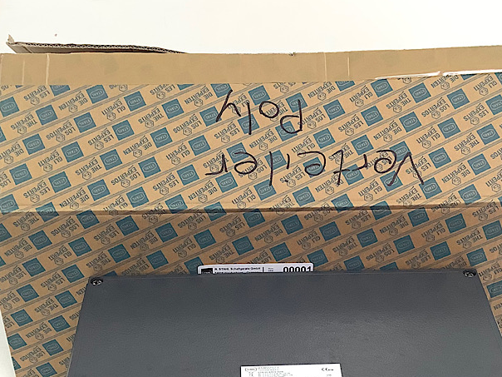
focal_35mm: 61
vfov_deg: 23.5
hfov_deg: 31.7
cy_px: 320
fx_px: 885
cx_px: 267
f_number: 2.4
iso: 80
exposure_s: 1/100
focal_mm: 3.3
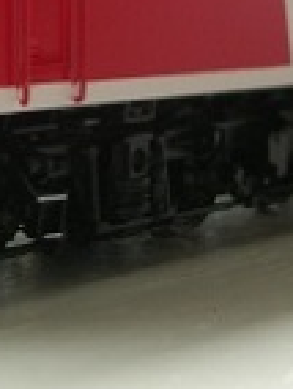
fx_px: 1384
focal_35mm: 123
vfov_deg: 15.6
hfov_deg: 12.1
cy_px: -37
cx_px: 77
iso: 50
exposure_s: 1/39
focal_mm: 5.8
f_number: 2.8
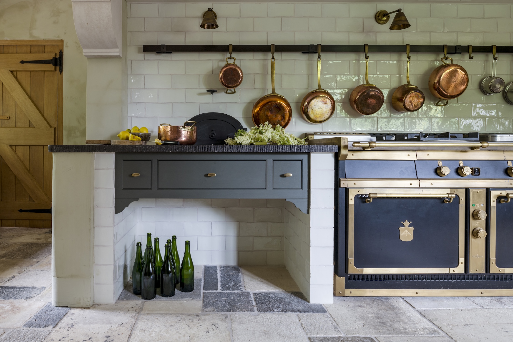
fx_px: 342
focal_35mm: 24
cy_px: 171
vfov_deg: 53.1
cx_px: 256
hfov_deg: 73.7
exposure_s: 1.6
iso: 200
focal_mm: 24
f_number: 11
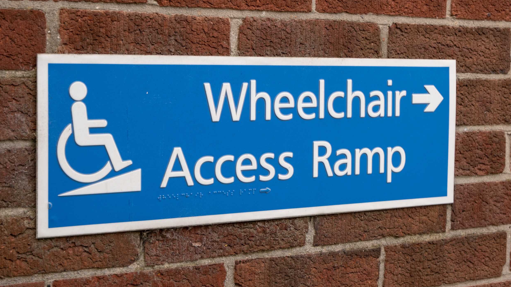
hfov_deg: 29.3
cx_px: 256
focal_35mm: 72
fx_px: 976
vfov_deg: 16.8
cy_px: 118
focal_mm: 45
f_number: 8
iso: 250
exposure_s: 1/40
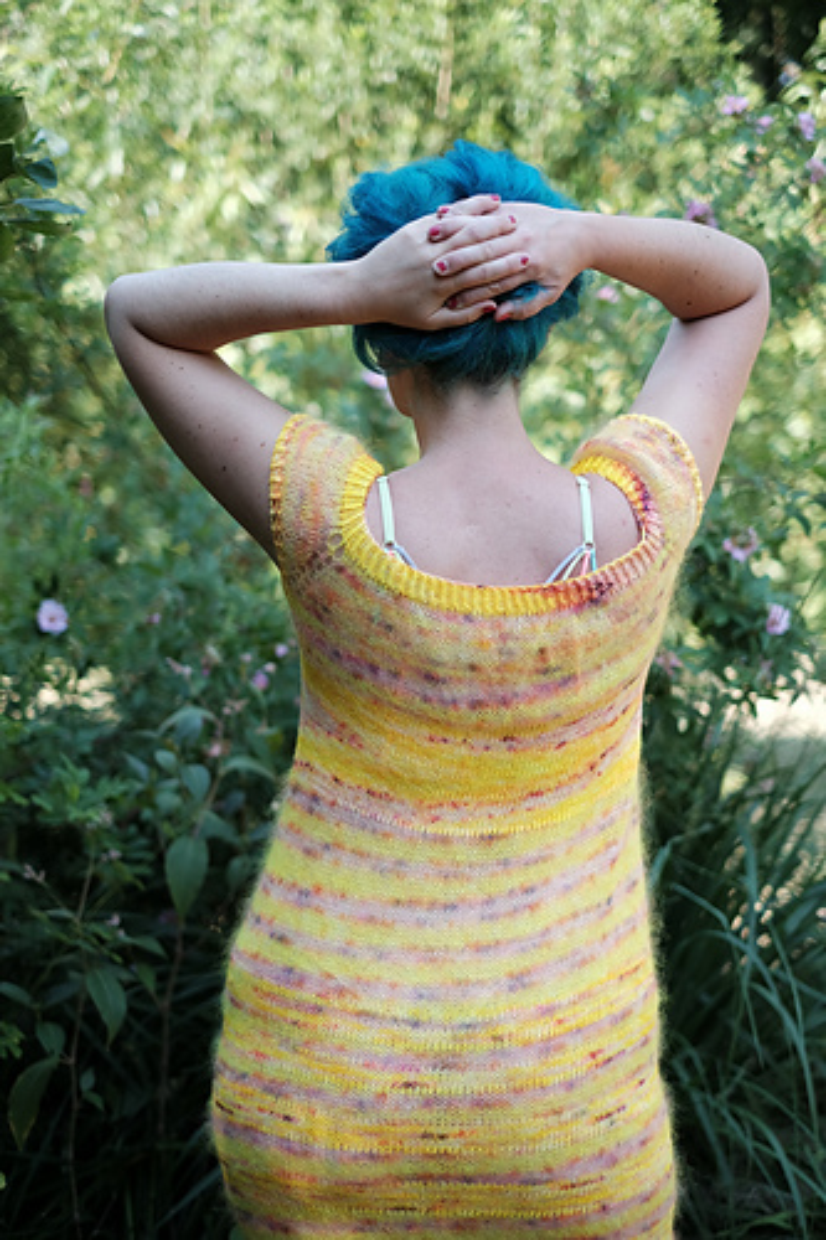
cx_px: 413
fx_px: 1825
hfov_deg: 25.5
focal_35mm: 53
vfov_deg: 37.5
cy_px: 620
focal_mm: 35
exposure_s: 1/1250
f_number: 1.4
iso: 200
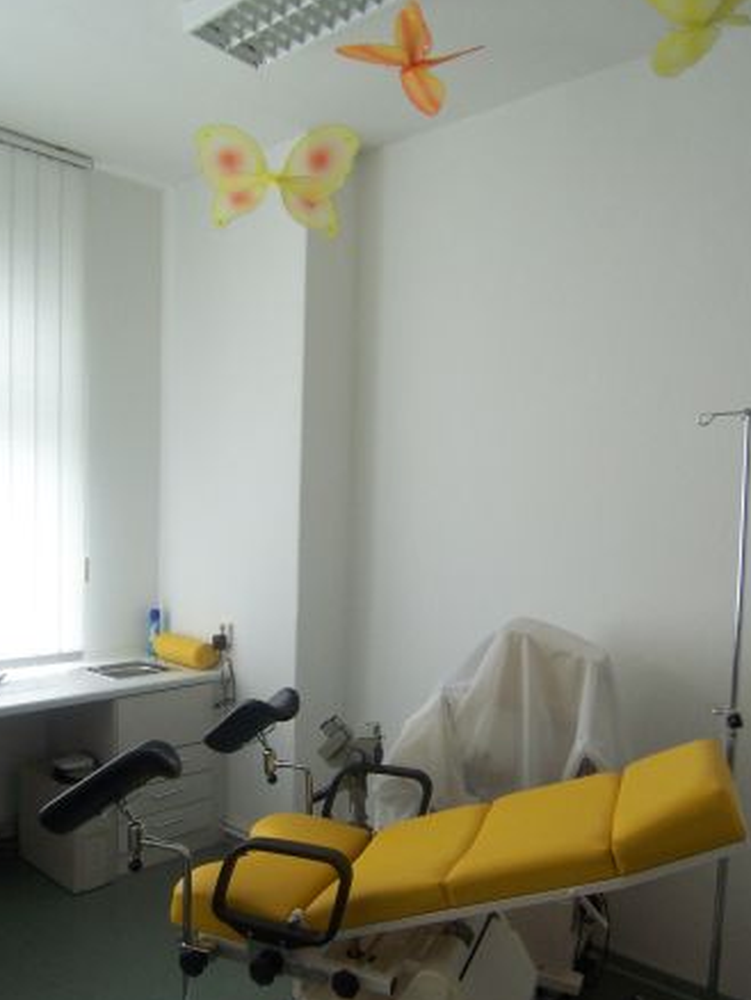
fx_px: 809
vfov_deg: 63.0
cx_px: 310
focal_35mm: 28
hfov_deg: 49.6
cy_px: 581
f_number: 2.8
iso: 125
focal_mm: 3.8
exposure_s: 1/30
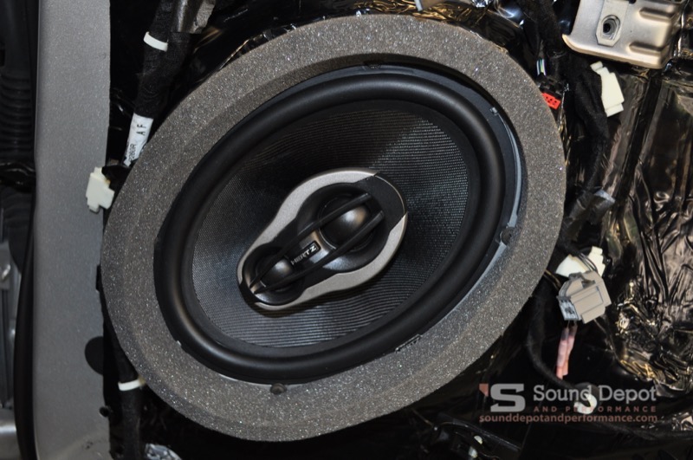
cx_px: 346
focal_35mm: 36
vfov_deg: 36.8
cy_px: 230
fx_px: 692
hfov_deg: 53.2
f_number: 4
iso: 450
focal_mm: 24
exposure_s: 1/60
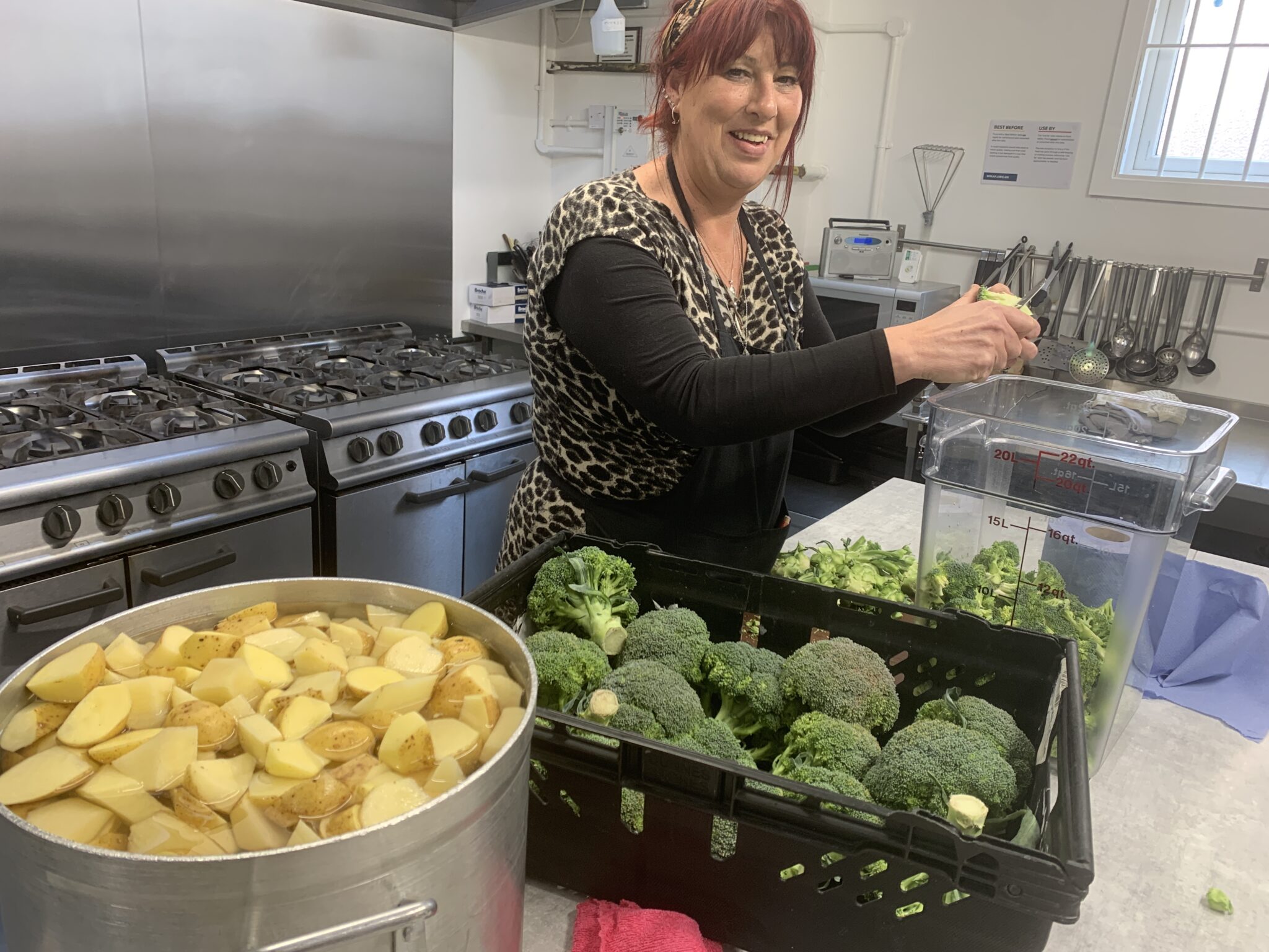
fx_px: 953
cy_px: 476
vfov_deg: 53.1
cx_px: 634
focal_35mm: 26
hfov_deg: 67.3
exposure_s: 1/50
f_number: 1.8
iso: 80
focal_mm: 4.25
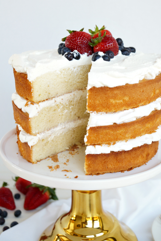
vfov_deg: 38.9
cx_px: 86
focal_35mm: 51
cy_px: 107
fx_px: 343
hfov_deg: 26.4
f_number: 3.5
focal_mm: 30
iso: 200
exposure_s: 1/40
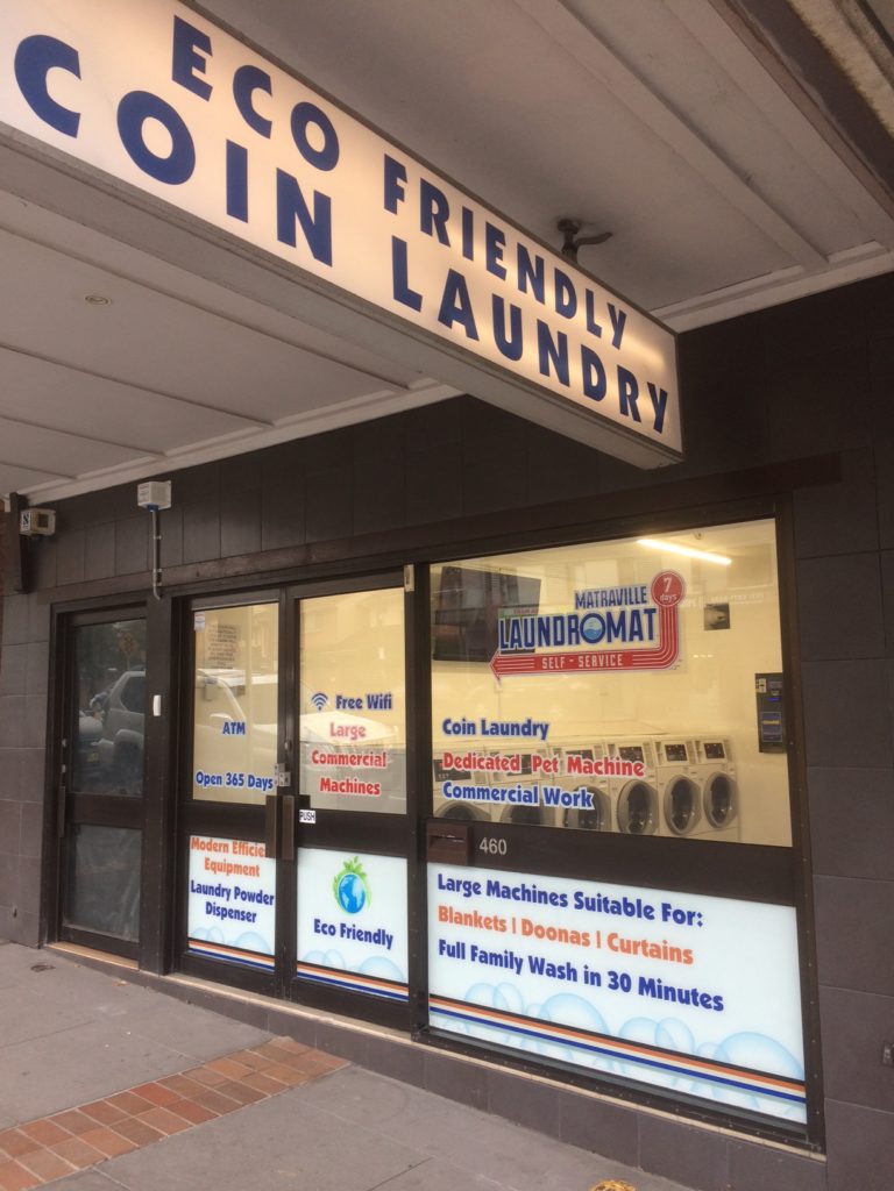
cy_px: 596
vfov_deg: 61.7
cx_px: 447
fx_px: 999
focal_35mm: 29
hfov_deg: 48.2
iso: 32
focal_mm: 4.15
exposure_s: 1/104
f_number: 2.2
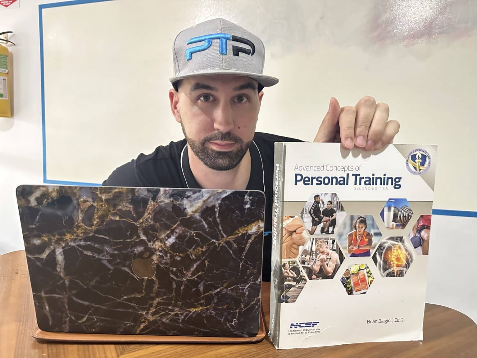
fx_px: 331
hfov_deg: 71.6
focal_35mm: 24
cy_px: 179
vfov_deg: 56.8
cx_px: 238
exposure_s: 1/60
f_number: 1.78
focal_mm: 6.86
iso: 800
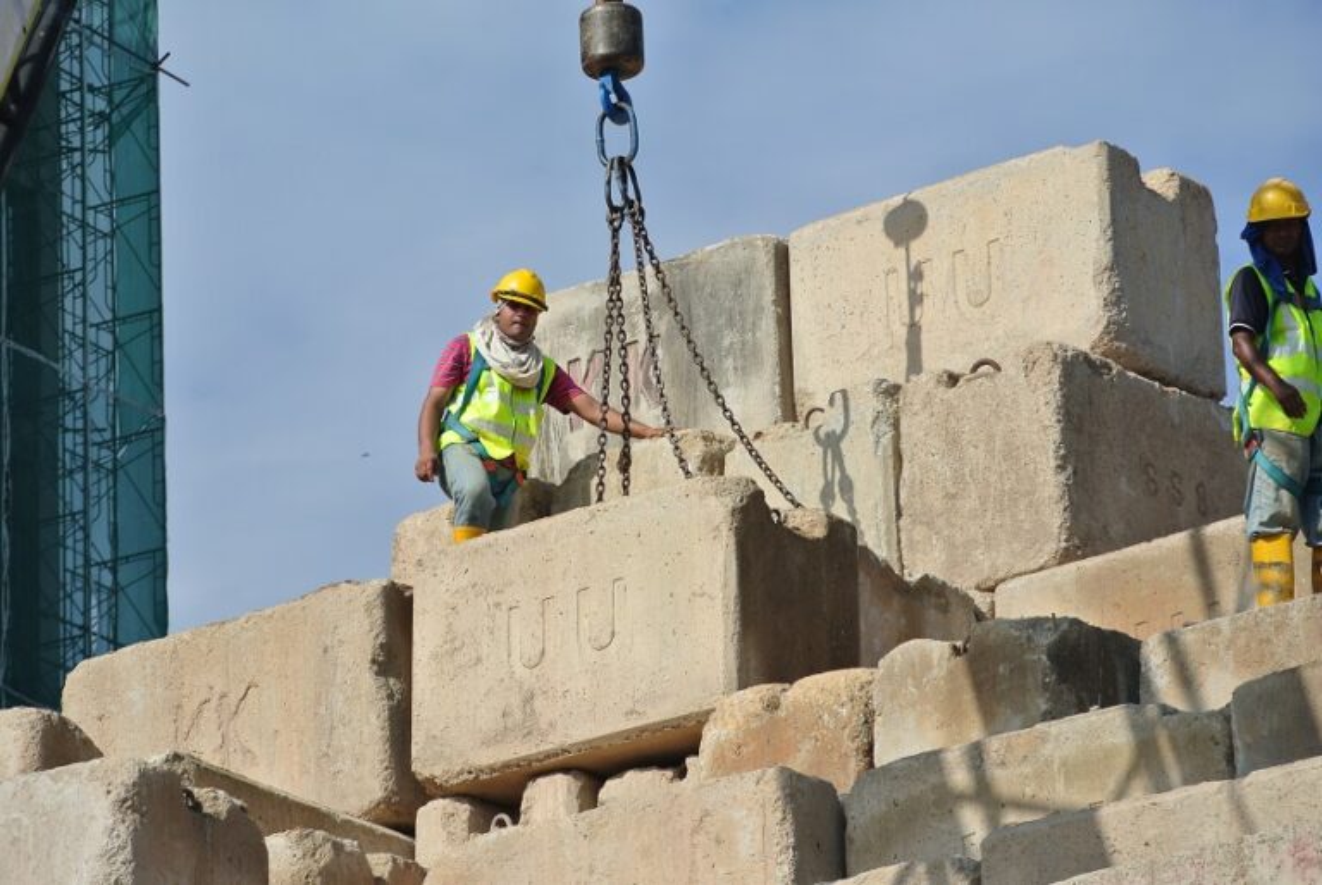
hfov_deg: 9.2
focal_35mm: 224
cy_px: 442
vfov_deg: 6.1
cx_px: 661
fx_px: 8235
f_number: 5
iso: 100
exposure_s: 1/800
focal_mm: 83.2
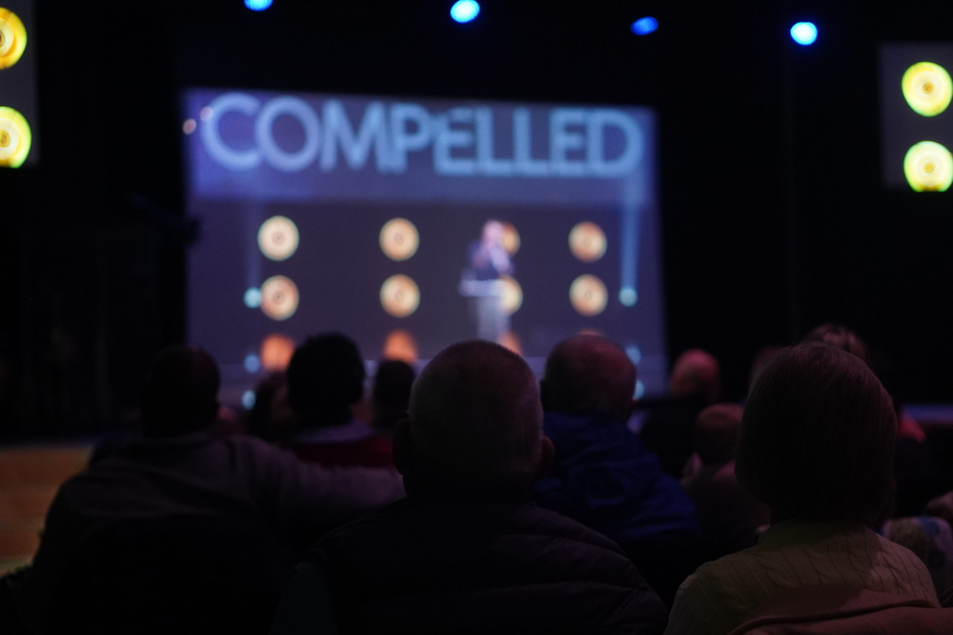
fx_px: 1985
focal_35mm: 75
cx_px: 476
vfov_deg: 18.2
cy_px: 318
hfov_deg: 27.0
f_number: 1.8
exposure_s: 1/250
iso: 2500
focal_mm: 50
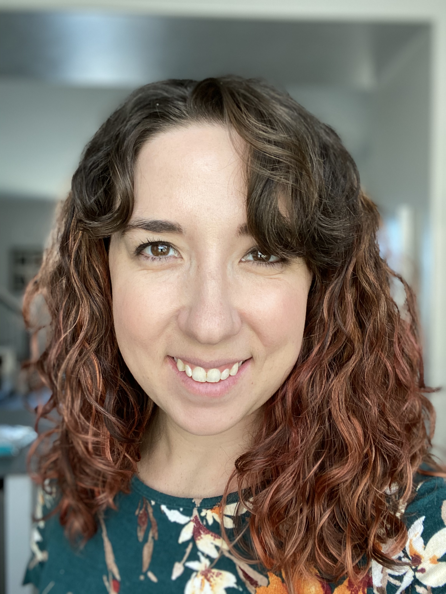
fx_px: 515
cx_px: 223
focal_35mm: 30
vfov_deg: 60.0
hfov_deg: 46.8
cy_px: 297
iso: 100
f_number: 2.2
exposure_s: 1/69
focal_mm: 2.71
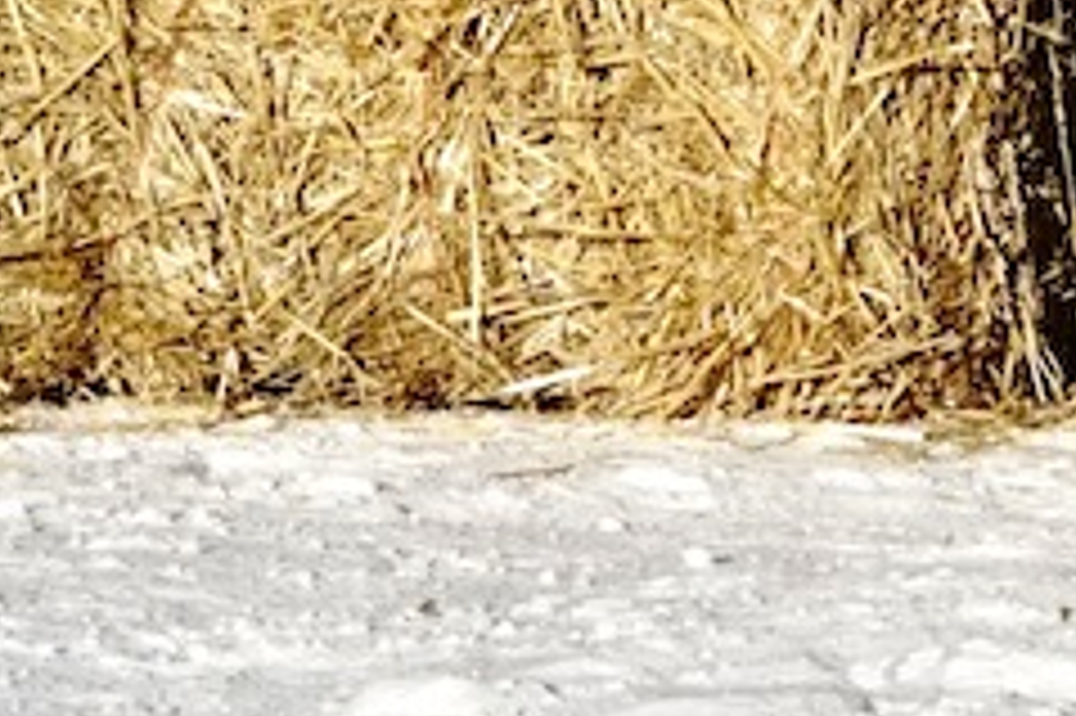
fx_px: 13709
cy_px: -1675
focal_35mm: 459
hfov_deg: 4.4
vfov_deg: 2.9
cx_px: 2584
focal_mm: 61
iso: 1000
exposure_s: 1/8000
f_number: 5.6
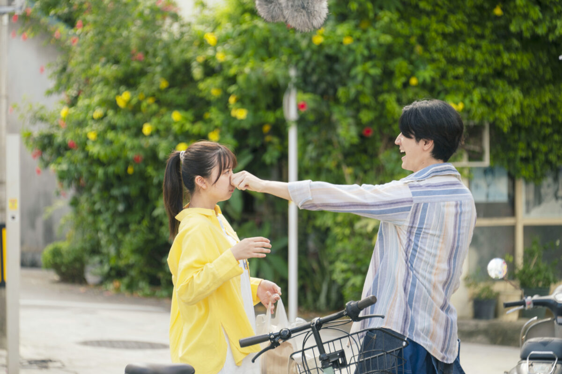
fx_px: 3122
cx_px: 281
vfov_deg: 6.9
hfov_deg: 10.3
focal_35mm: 200
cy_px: 187
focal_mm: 200
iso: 125
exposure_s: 1/100
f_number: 5.6
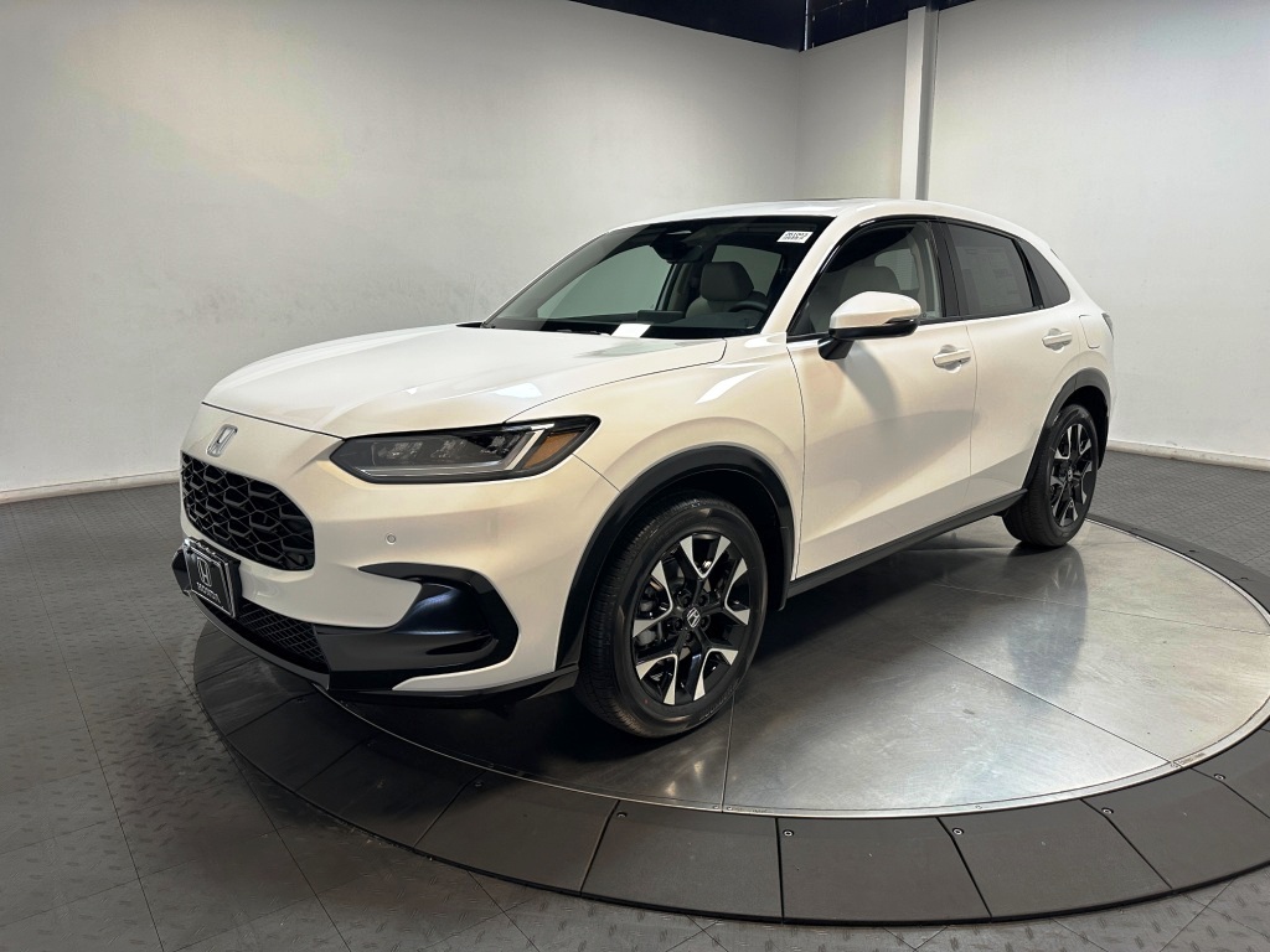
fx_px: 881
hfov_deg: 71.6
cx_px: 635
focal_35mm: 24
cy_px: 476
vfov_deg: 56.8
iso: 160
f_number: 1.78
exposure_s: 1/60
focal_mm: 6.86
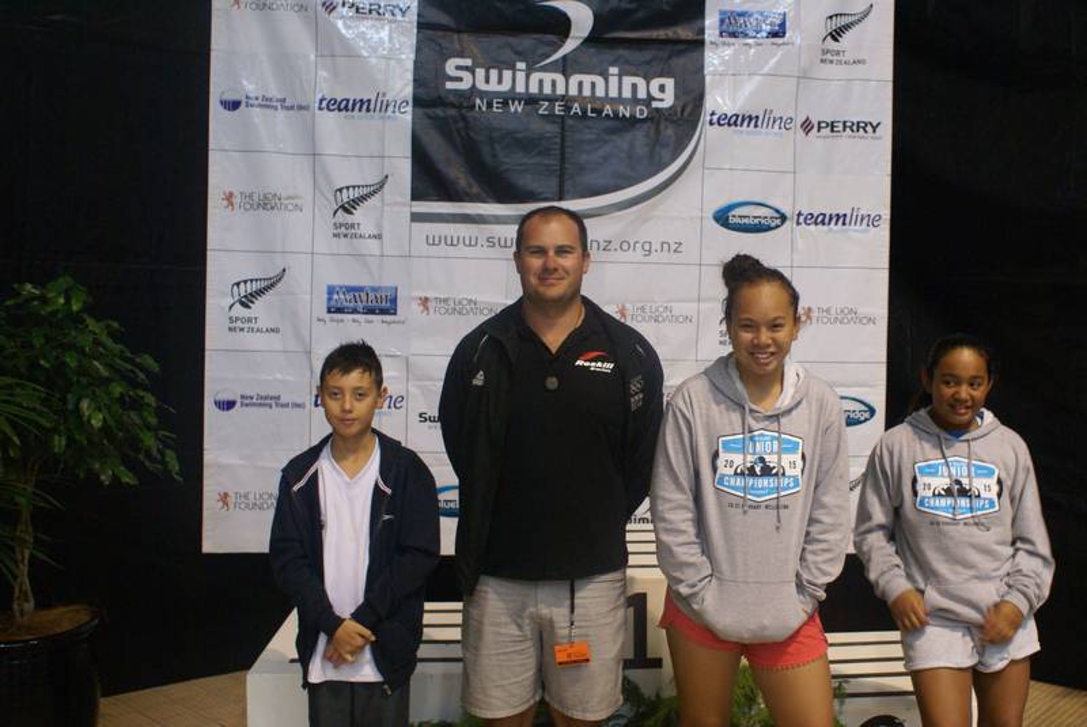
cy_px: 364
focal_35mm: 36
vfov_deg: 36.9
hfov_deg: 53.1
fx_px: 1088
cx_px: 544
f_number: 4.5
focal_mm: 24
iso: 800
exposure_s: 1/100
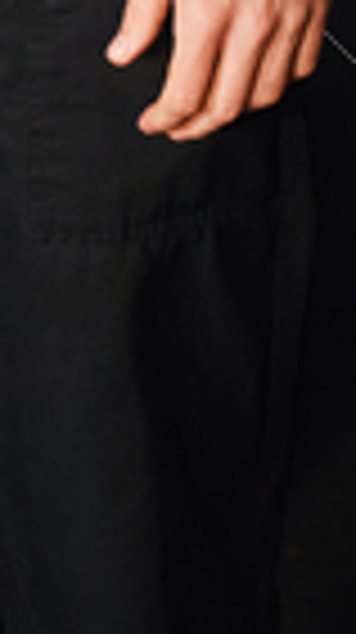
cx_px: 95
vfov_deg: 8.6
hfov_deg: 5.3
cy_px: -884
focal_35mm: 230
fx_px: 3871
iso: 1000
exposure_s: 1/640
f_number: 1.6
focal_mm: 35
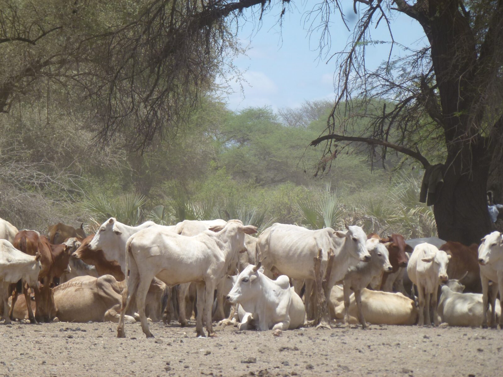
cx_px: 252
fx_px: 3371
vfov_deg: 6.4
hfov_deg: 8.5
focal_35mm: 232
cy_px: 188
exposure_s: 1/400
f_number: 5.6
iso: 100
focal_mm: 41.5
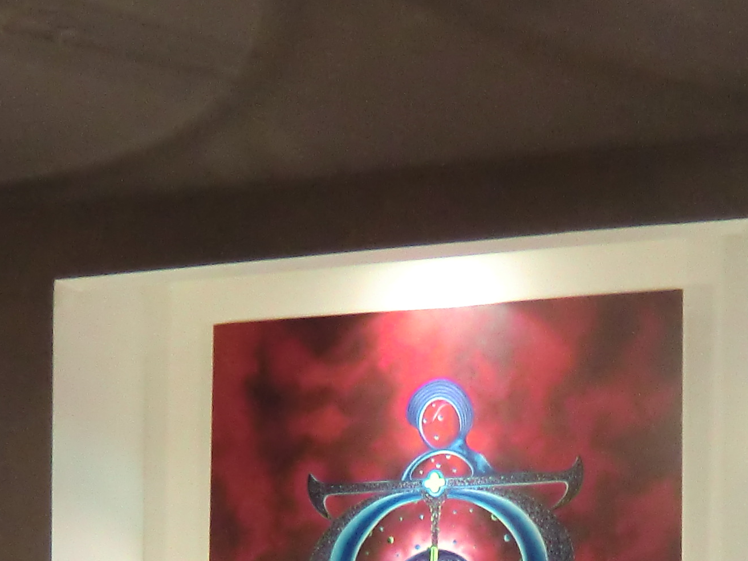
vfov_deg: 16.5
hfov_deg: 24.4
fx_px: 1707
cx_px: 572
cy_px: 914
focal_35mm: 79
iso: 400
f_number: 3.2
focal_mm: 4.3
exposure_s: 1/20
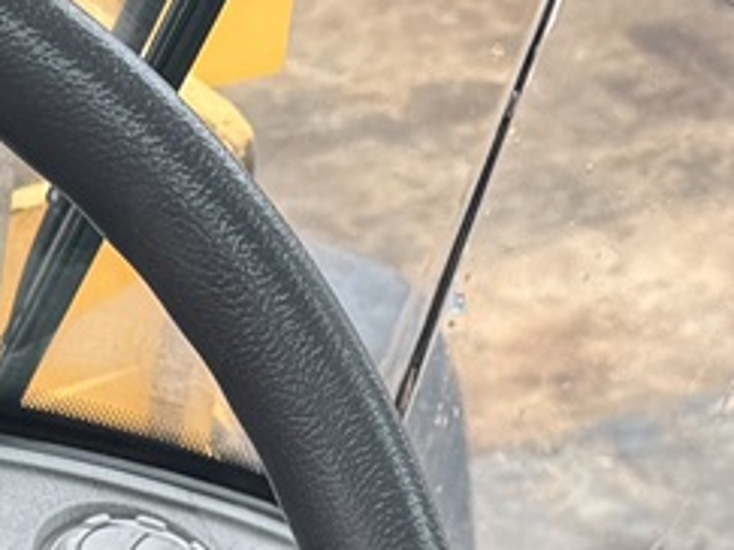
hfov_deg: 13.8
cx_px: 0
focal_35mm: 141
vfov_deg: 9.6
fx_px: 2988
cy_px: 1177
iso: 80
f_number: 1.78
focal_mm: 6.76
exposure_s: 1/425
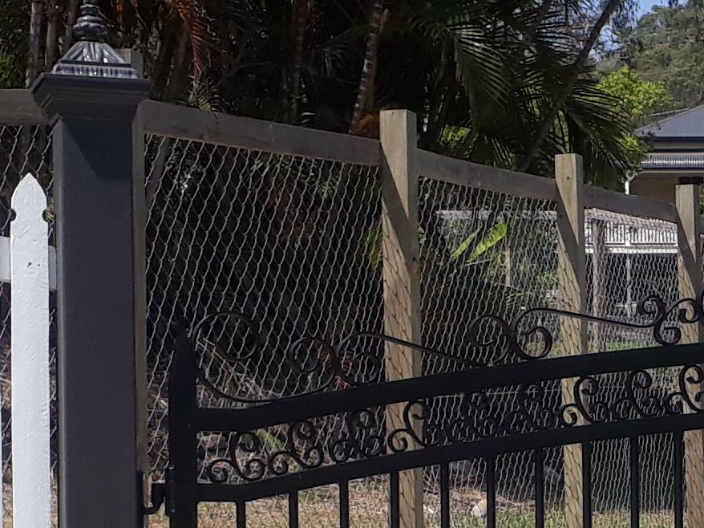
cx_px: 750
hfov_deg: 15.2
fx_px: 2582
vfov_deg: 11.5
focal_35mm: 127
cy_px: 550
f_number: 1.9
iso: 40
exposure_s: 1/1546
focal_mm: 3.6
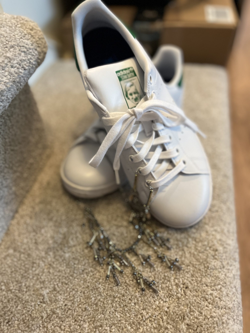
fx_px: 250
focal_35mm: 26
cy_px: 166
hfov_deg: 53.1
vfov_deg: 67.3
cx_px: 125
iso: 250
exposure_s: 1/60
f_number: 1.6
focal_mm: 5.1
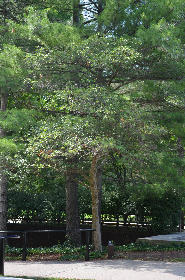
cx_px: 92
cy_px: 140
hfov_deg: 16.5
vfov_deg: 24.7
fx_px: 639
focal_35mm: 82
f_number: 4
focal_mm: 55
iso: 100
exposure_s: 1/200
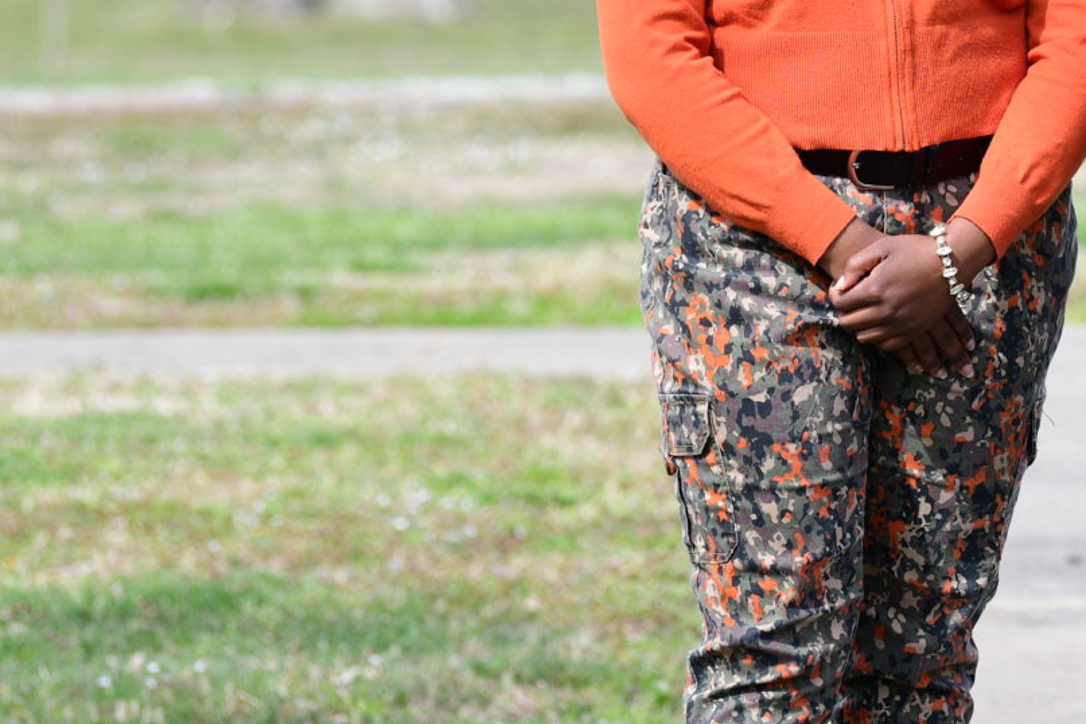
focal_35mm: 428
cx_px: 1408
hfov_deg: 4.8
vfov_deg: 3.2
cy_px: 107
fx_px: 12910
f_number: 4
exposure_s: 1/400
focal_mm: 135
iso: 100
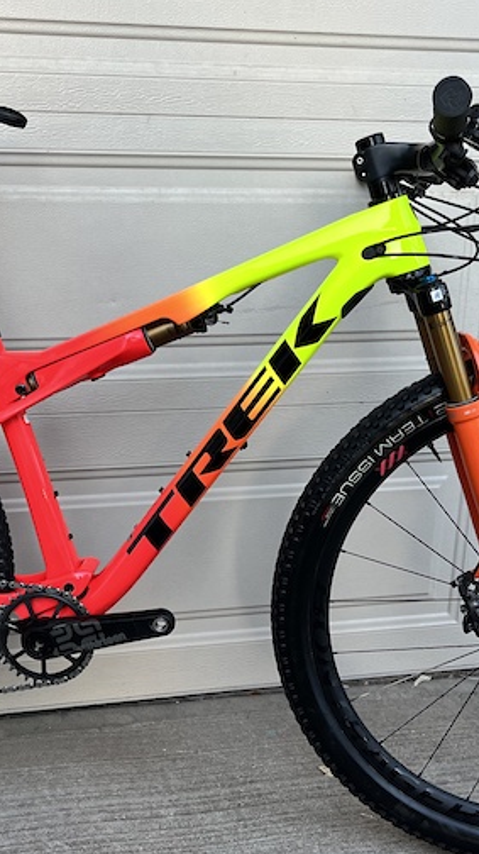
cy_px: 480
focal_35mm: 45
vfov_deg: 45.4
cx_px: 178
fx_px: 1017
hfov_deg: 26.4
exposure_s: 1/116
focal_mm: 5.1
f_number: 1.6
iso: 125
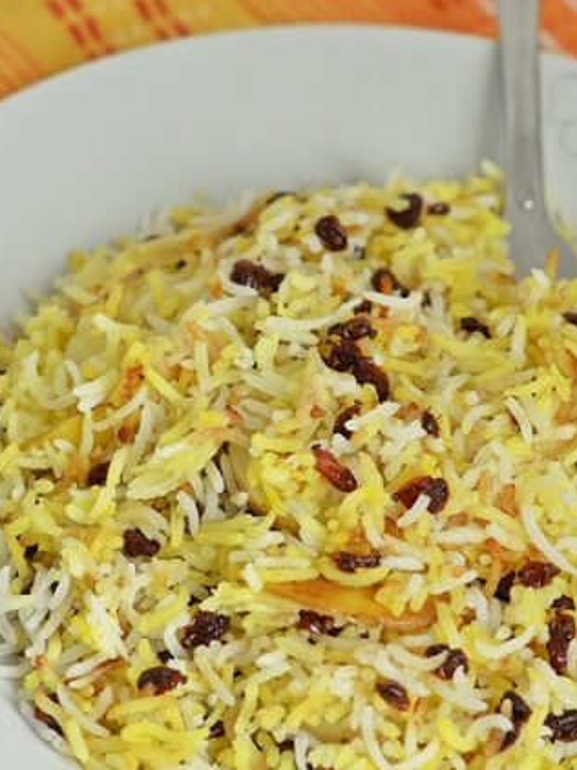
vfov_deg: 14.0
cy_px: 486
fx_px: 3137
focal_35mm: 141
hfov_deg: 10.5
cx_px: 257
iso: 400
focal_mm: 50
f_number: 4
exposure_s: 1/60
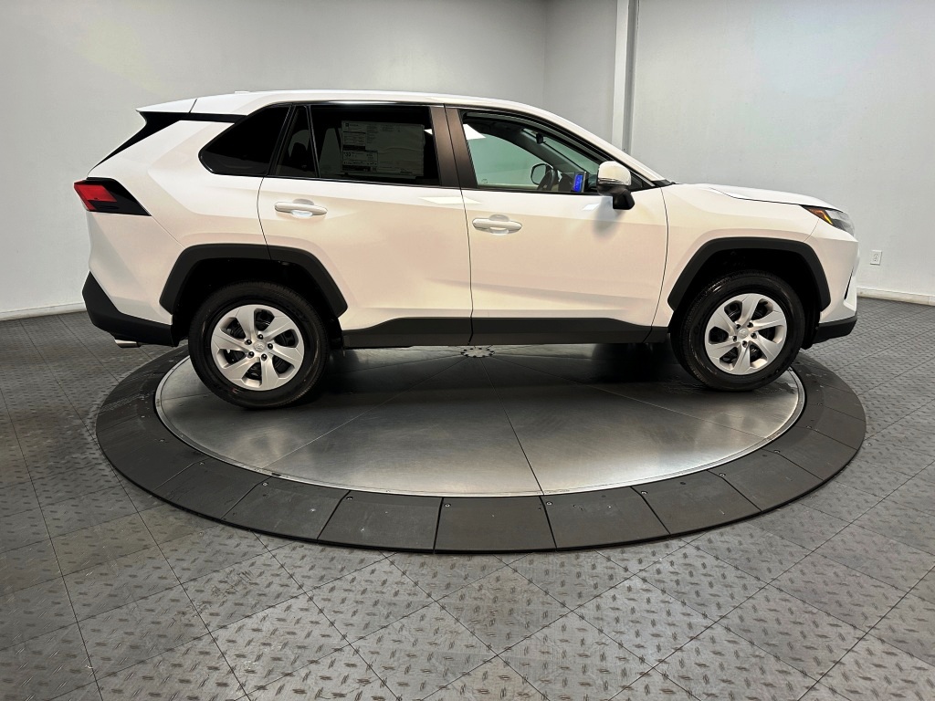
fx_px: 648
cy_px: 350
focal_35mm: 24
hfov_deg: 71.6
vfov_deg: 56.8
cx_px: 468
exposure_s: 1/60
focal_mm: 6.86
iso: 200
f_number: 1.78
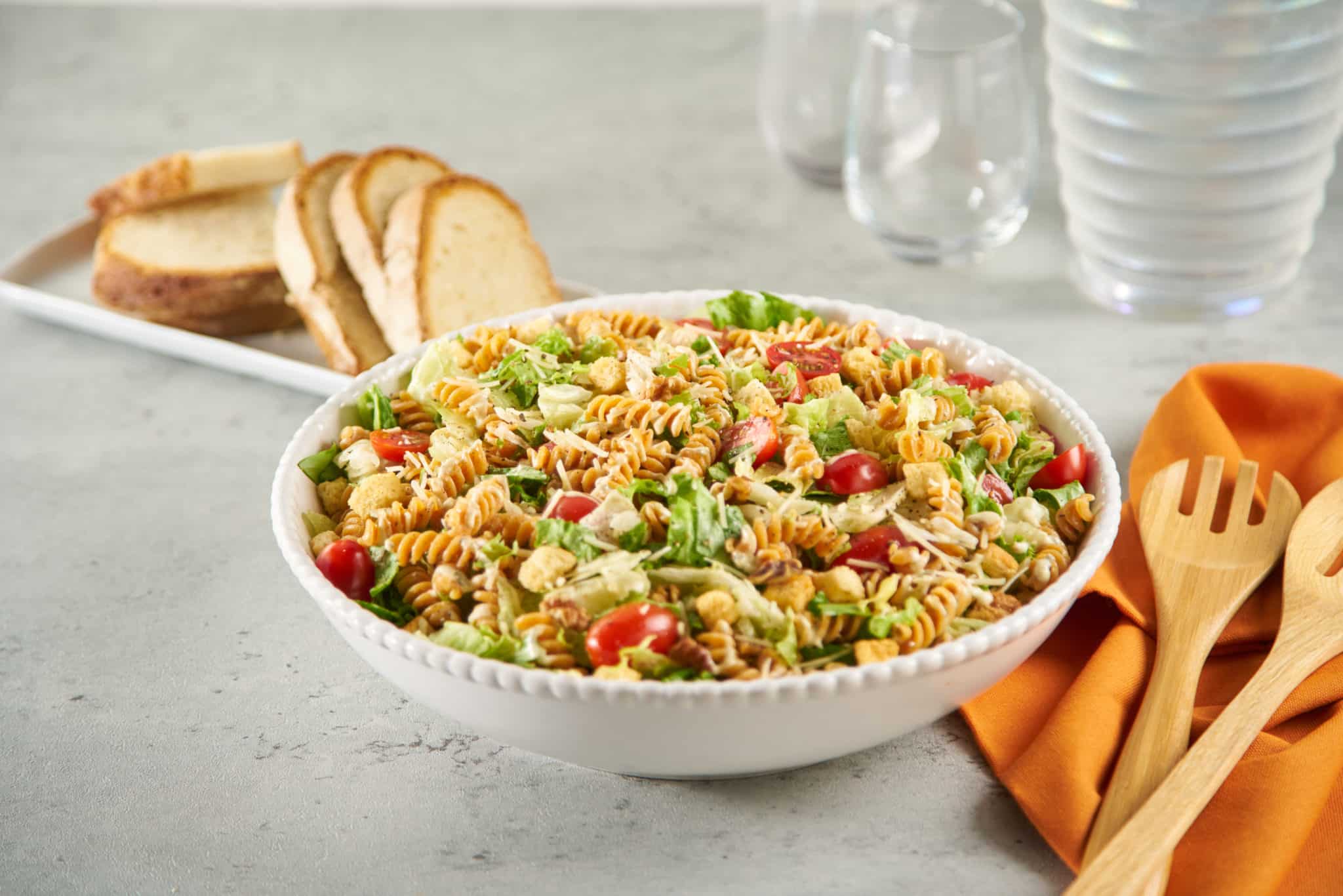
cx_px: 672
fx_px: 3917
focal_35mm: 105
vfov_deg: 13.0
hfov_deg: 19.5
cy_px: 448
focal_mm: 105
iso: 250
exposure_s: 1/80
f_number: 4
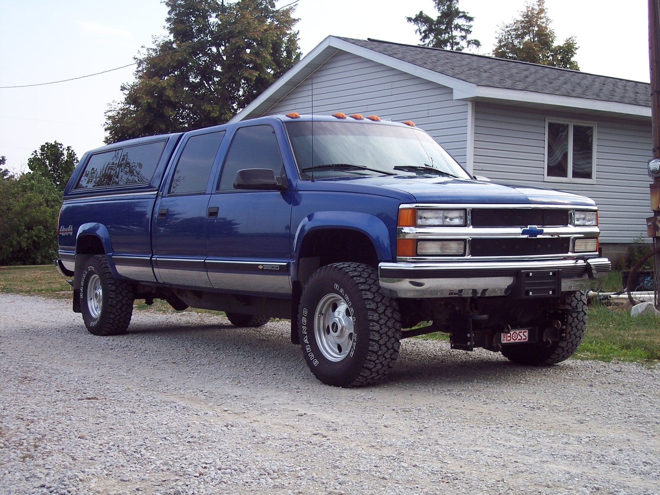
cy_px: 248
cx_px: 330
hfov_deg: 36.8
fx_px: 991
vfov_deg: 28.0
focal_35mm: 52
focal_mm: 10.7
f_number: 4
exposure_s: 1/250
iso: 100
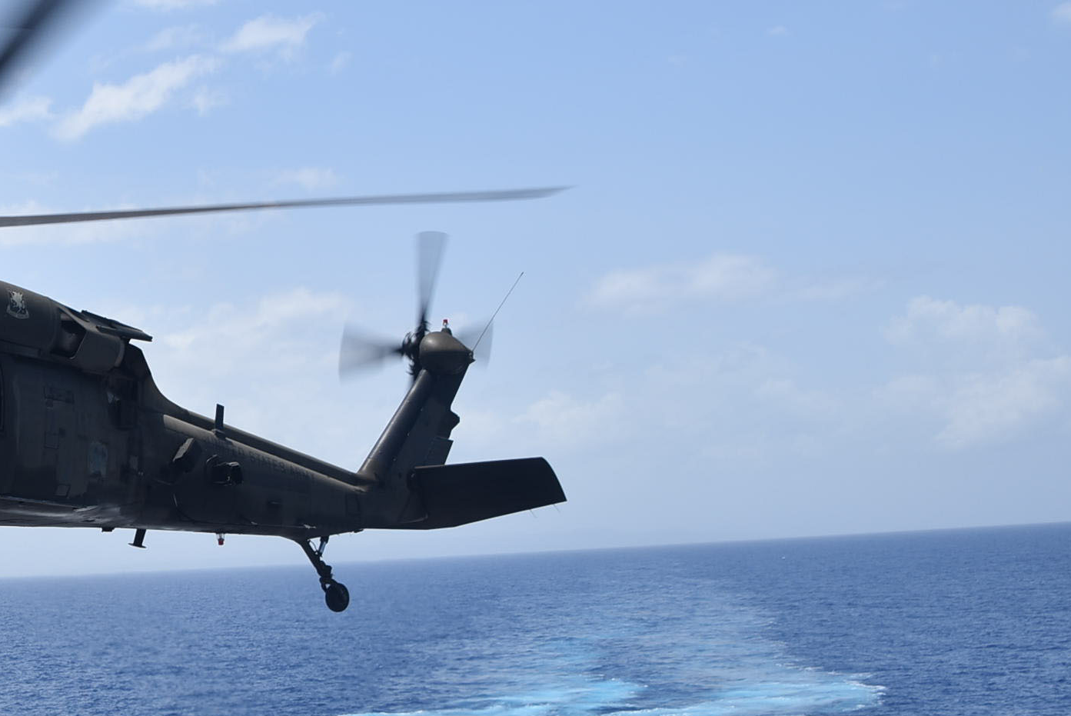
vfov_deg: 23.4
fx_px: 1727
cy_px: 271
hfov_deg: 32.2
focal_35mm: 58
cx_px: 41
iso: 100
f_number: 8
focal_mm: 18
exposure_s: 1/320
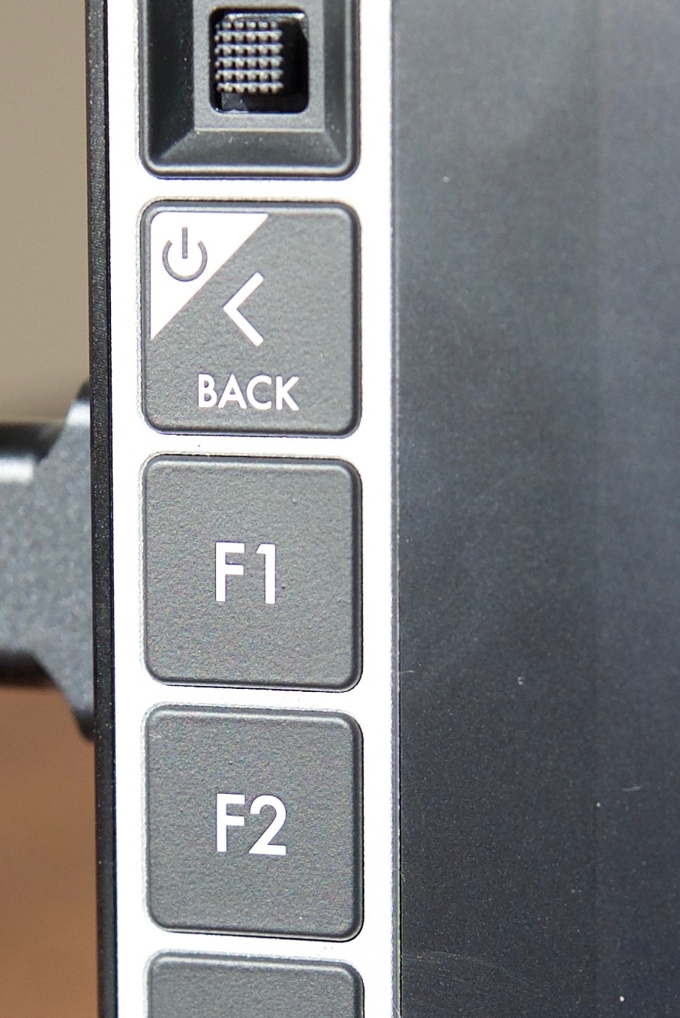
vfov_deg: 9.6
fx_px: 6055
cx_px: 271
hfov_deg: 6.4
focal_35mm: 214
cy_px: 846
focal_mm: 70
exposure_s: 1/200
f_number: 5
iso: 1250
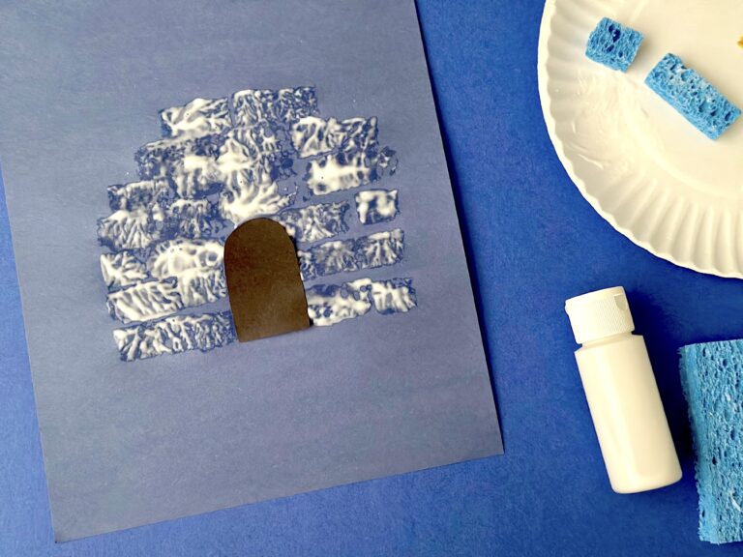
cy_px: 278
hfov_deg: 39.7
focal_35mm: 48
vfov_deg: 30.3
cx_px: 372
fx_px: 1030
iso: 800
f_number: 1.78
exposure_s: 1/38
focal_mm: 6.86
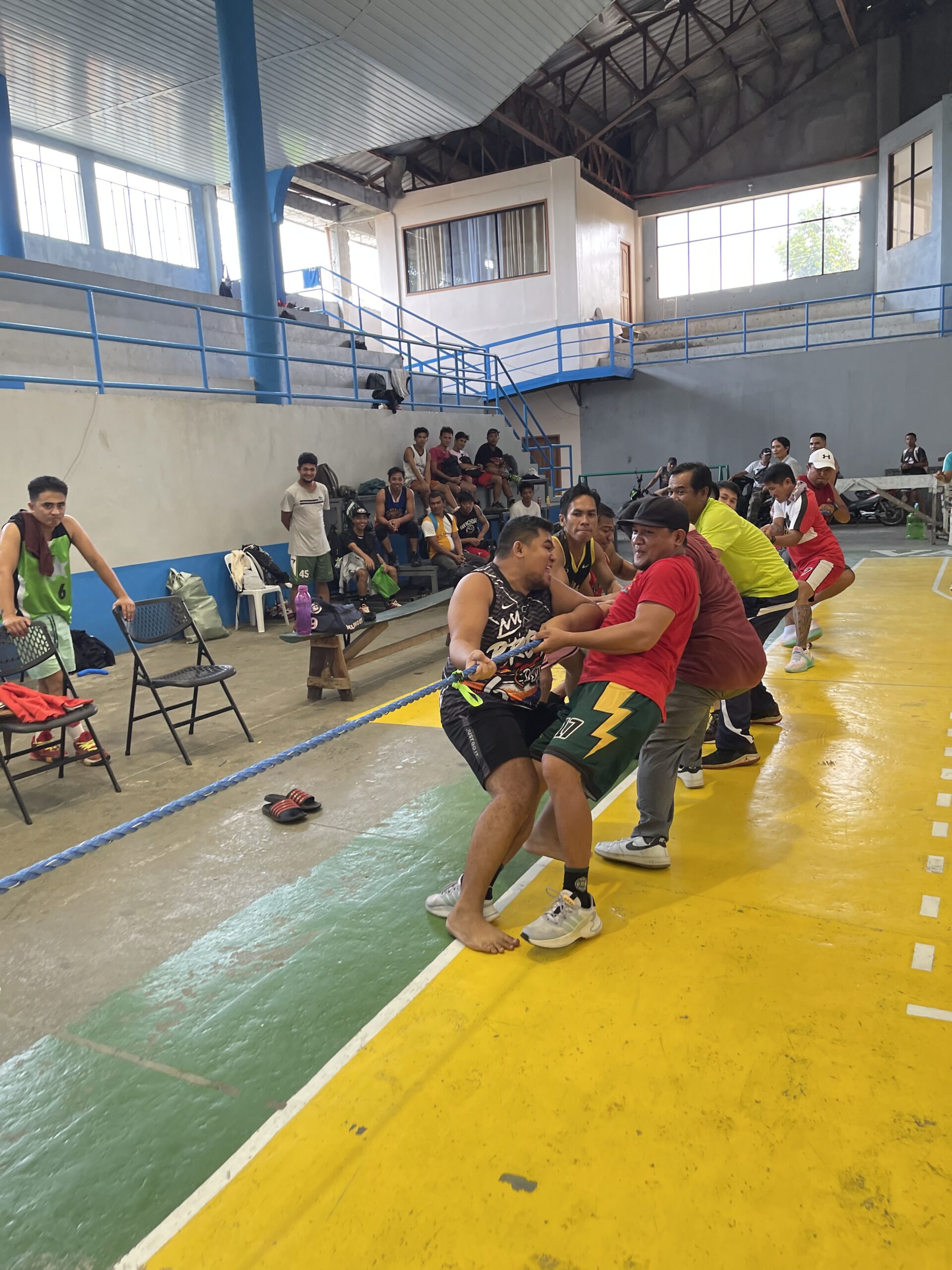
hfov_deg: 53.1
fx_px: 953
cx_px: 476
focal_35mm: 26
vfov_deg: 67.3
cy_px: 635
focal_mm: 5.1
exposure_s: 1/120
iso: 125
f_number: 1.6
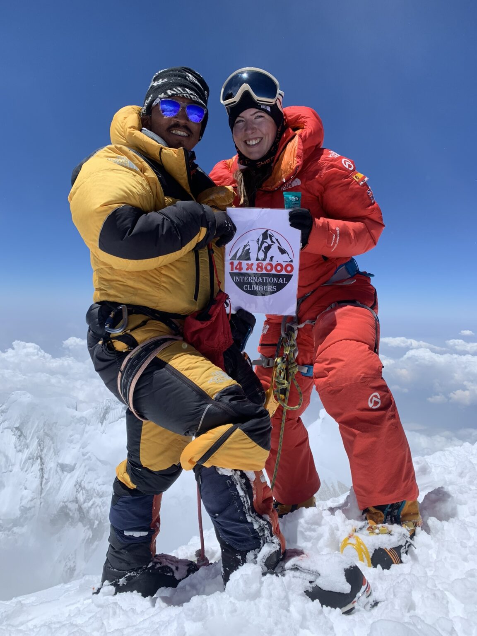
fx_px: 478
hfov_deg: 53.1
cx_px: 238
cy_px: 318
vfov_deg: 67.3
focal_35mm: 26
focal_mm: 4.25
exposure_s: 1/3086
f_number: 1.8
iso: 25
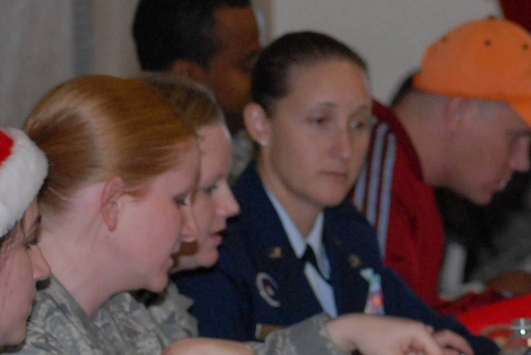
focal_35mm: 467
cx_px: 328
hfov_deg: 4.4
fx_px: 6893
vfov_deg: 3.0
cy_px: 309
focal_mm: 85
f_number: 5.6
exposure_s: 1/60
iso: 500
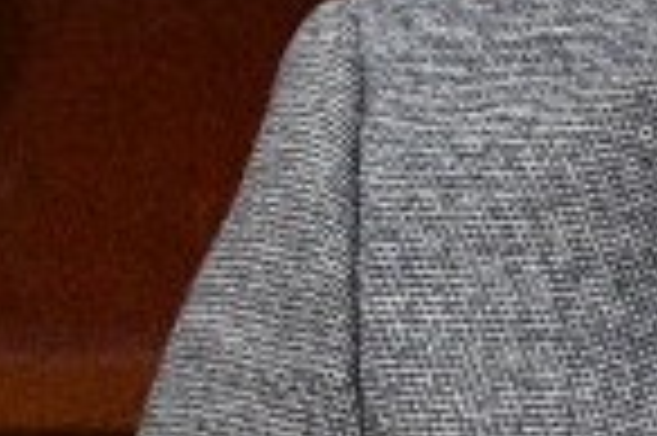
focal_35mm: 762
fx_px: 13891
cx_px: 1100
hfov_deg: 2.7
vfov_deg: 1.8
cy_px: 38
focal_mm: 120
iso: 4000
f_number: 6.3
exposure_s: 1/125
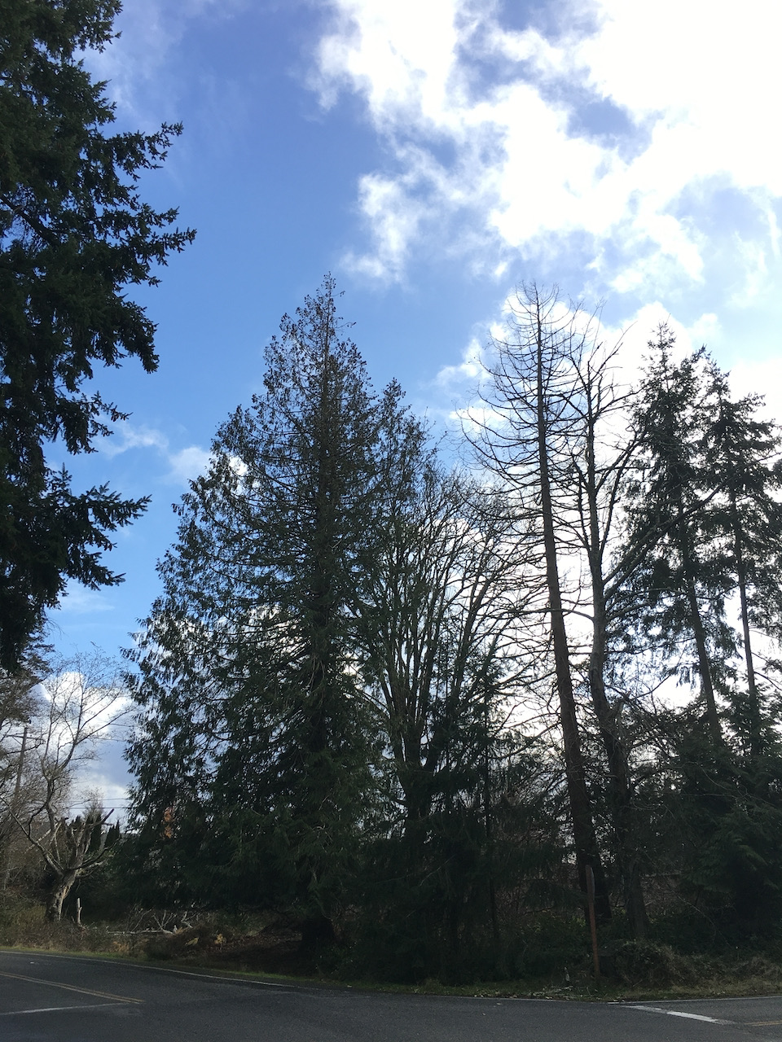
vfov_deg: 61.7
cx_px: 391
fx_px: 874
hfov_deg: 48.2
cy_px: 521
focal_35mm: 29
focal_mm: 4.15
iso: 25
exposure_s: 1/561
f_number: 2.2
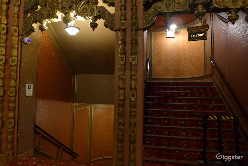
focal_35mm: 24
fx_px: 165
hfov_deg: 73.7
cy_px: 83
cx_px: 124
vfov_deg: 53.1
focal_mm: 4.7
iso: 400
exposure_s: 1/15
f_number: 1.4
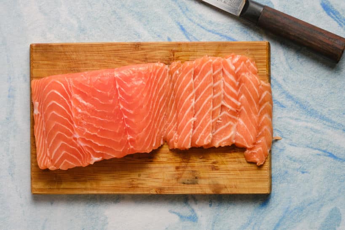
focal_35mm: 90
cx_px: 172
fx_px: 862
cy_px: 115
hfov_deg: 22.6
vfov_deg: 15.2
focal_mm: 60
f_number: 16
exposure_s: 1/60
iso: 3200
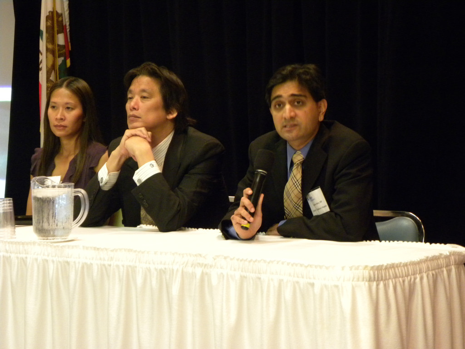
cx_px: 232
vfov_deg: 17.4
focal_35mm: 85
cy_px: 174
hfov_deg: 23.0
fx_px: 1142
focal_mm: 15.1
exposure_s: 1/9.6
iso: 530
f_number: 4
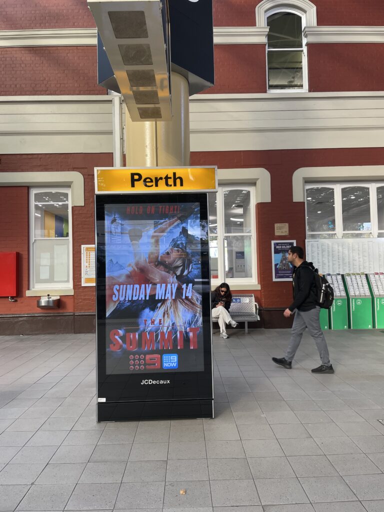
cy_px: 256
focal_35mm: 26
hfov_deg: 53.1
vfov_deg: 67.3
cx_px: 192
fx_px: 385
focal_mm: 4.2
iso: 64
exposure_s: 1/120
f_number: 1.6
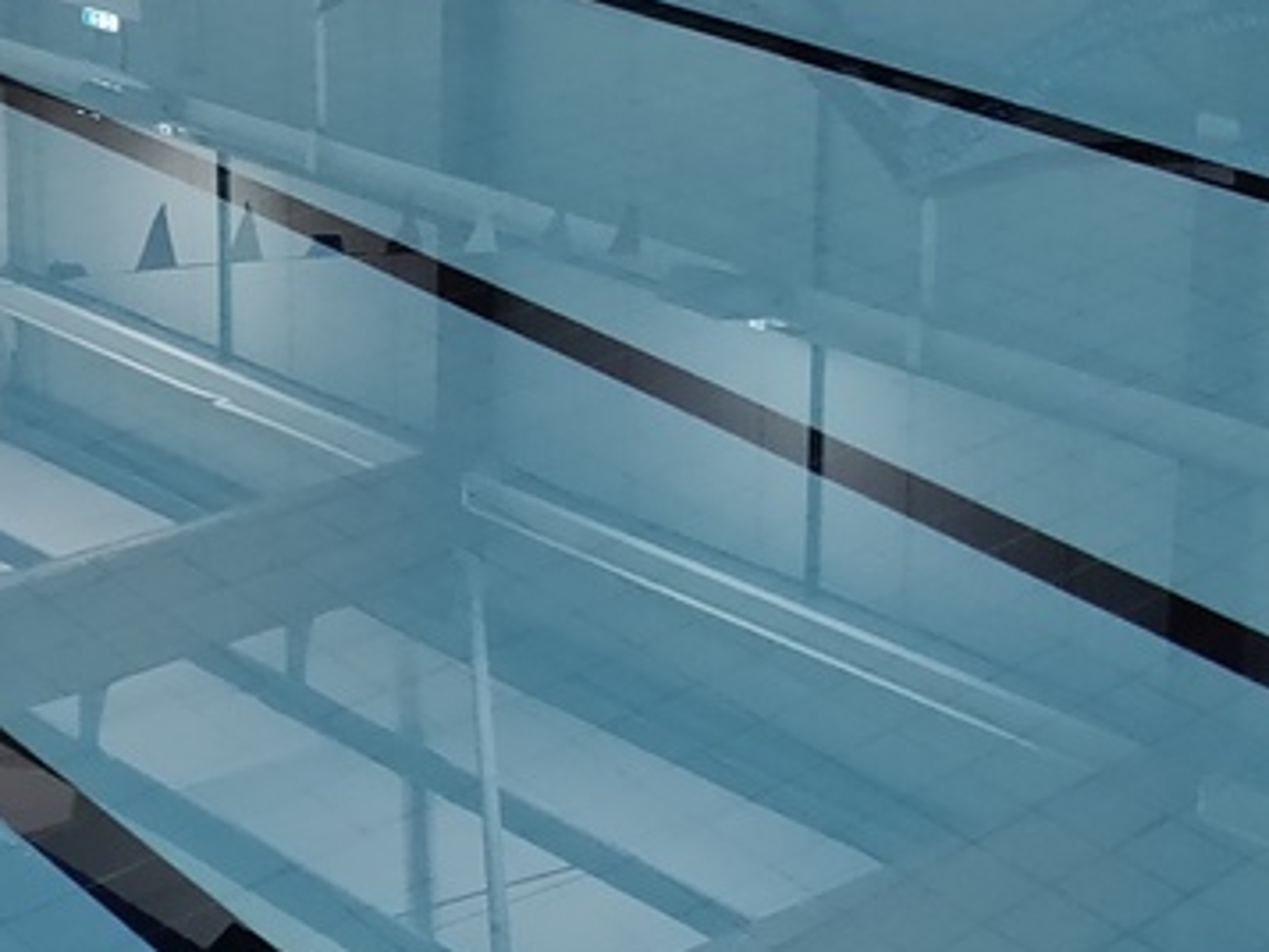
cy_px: -46
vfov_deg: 17.1
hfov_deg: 22.9
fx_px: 3080
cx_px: 224
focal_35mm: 84
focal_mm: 4.25
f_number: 1.7
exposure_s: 1/50
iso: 640
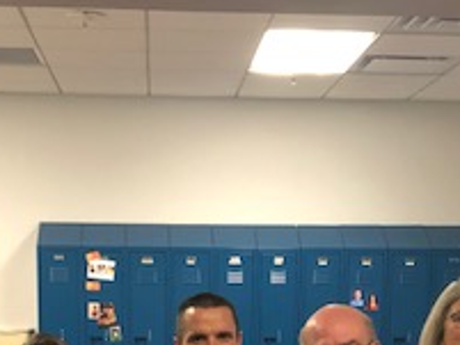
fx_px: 1183
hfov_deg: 22.0
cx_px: 224
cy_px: 489
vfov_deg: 15.5
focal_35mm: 89
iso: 80
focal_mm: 3.99
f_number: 1.8
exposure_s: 1/15
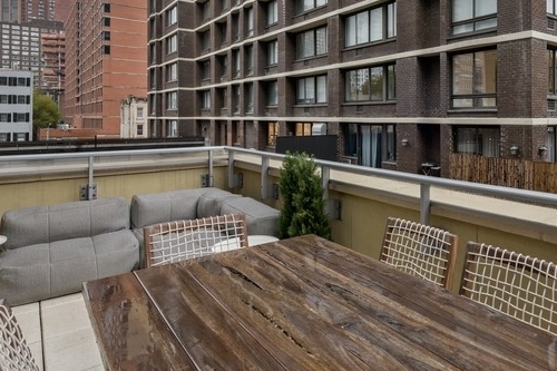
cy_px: 131
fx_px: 418
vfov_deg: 47.3
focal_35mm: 27
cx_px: 409
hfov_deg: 63.9
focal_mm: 15
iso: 200
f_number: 11
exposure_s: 1/8
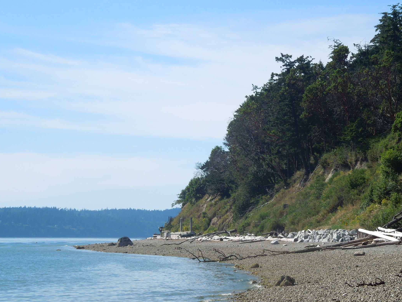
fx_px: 1533
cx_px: 236
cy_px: 166
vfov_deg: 11.2
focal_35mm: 132
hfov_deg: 14.9
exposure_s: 1/800
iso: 100
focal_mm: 19.1
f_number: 4.7
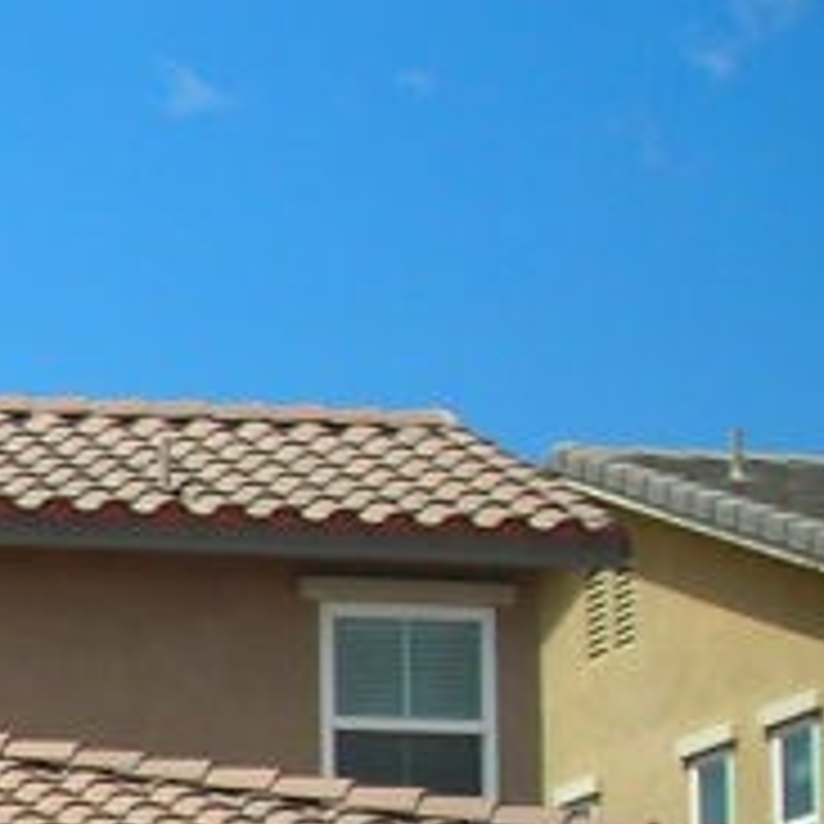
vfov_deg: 9.1
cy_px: 1076
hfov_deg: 8.4
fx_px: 5063
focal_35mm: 188
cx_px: -1301
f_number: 6.4
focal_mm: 6.3
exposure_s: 1/226
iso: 50
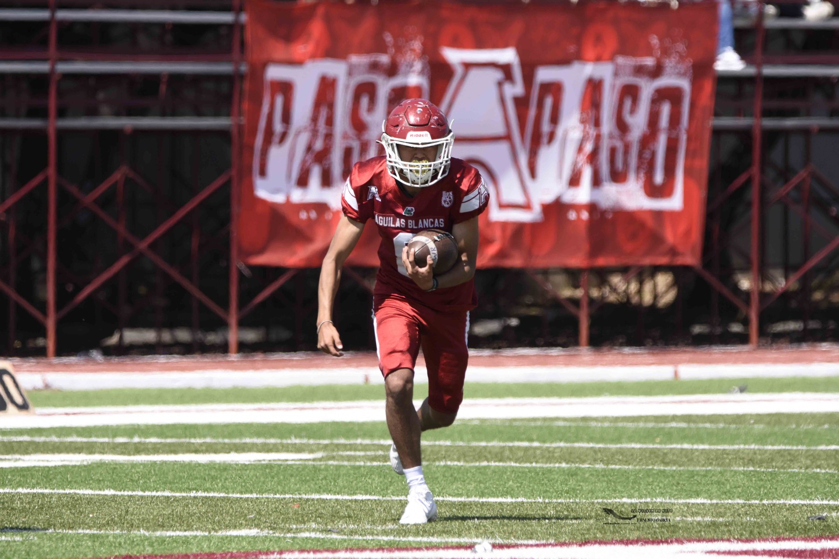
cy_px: 280
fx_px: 12584
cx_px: 420
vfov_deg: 2.5
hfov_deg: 3.8
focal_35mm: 540
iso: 500
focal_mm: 360
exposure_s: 1/1600
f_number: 6.3
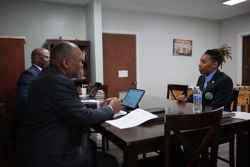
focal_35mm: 31
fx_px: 215
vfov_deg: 42.3
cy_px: 84
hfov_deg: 60.3
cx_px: 125
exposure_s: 1/60
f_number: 2.8
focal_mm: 31
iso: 1000
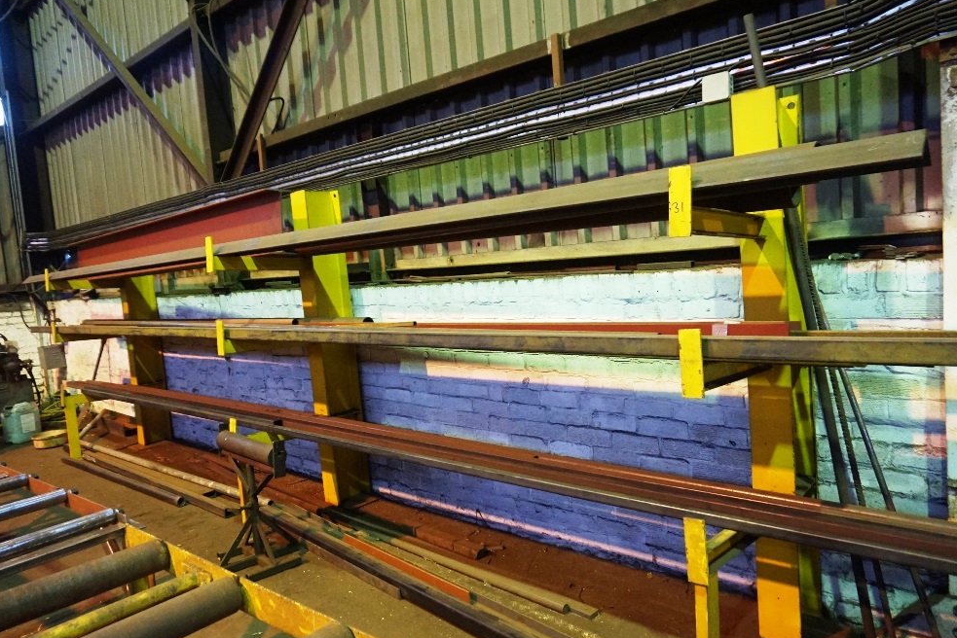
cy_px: 326
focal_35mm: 25
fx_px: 665
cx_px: 465
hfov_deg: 71.5
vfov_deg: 51.3
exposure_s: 1/50
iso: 3200
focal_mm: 16
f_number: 3.5
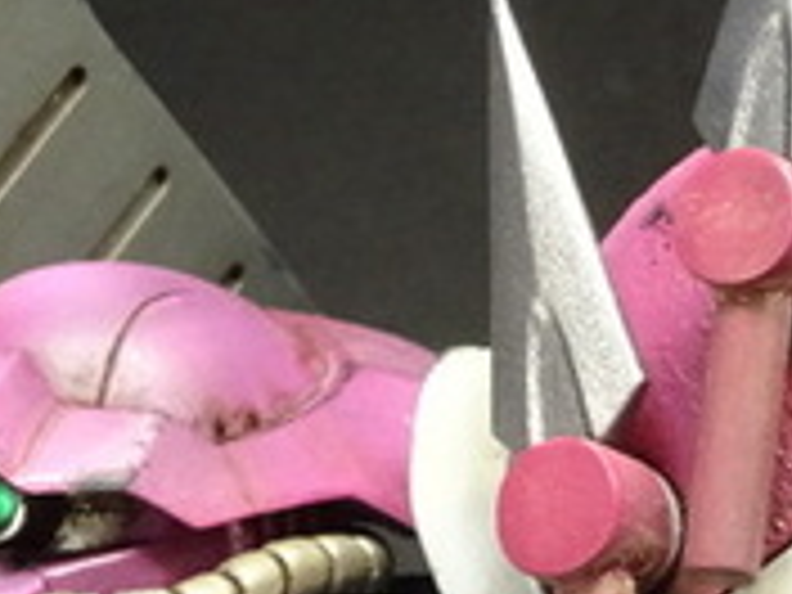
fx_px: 6475
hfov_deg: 7.0
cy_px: 1030
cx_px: 27
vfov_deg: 5.2
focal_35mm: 283
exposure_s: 1/80
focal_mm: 13.26
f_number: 7.1
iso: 800
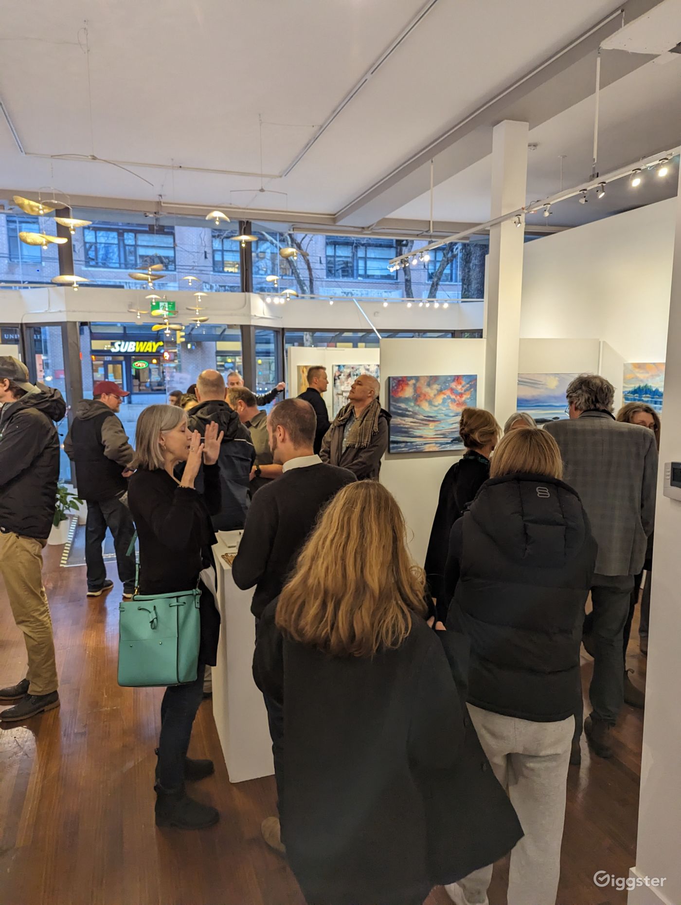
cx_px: 340
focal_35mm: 24
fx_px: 628
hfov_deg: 56.9
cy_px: 452
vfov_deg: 71.5
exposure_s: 1/120
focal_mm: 6.81
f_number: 1.85
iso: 338
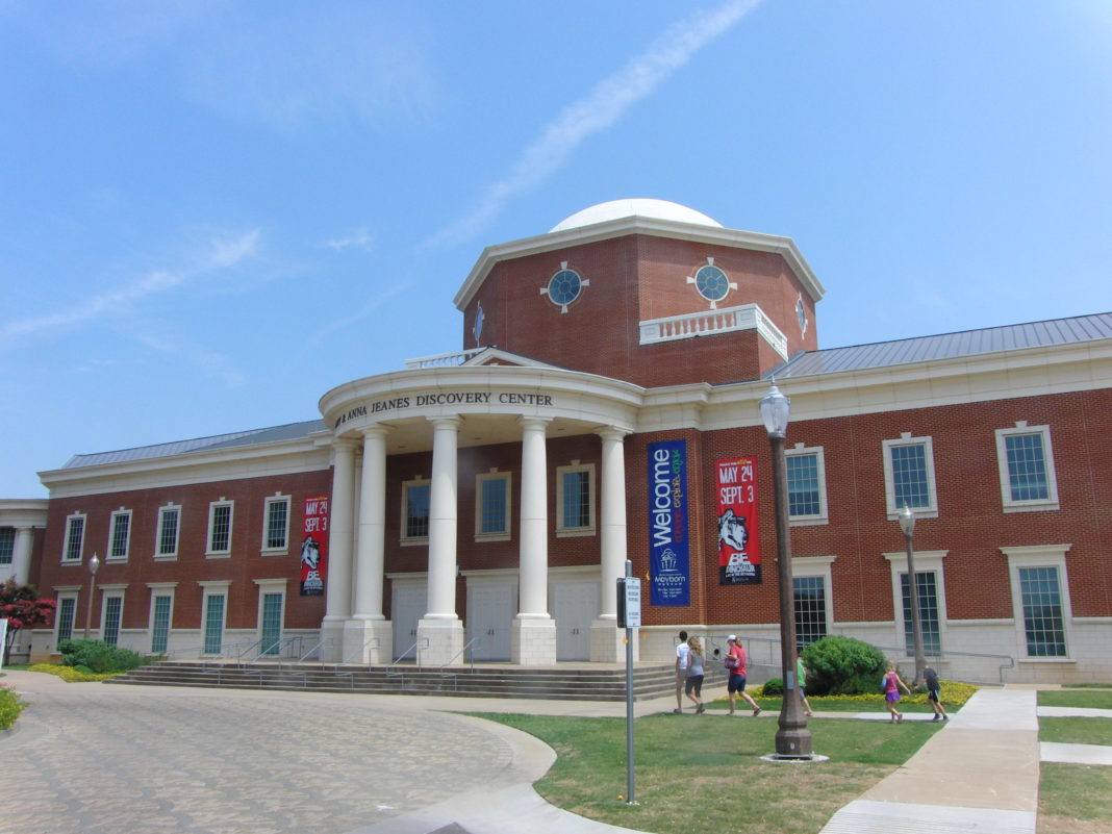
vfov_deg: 46.8
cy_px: 417
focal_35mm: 30
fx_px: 964
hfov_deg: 60.0
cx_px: 556
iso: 100
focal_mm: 5.3
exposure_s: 1/400
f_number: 6.5
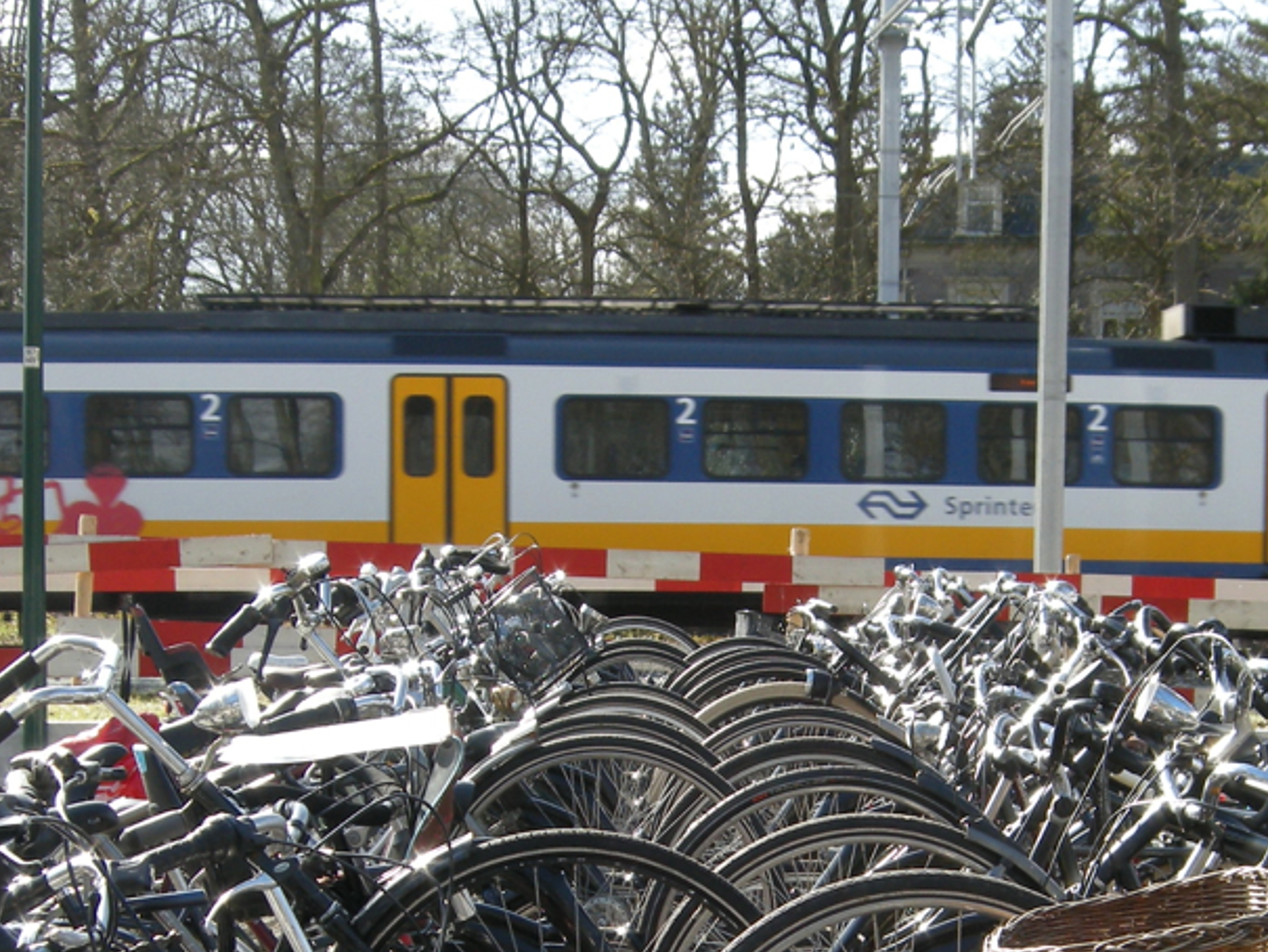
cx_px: 794
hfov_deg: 24.1
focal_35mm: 81
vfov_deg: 17.8
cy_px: 921
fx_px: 2968
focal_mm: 7.5
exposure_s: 1/140
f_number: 4.3
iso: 64
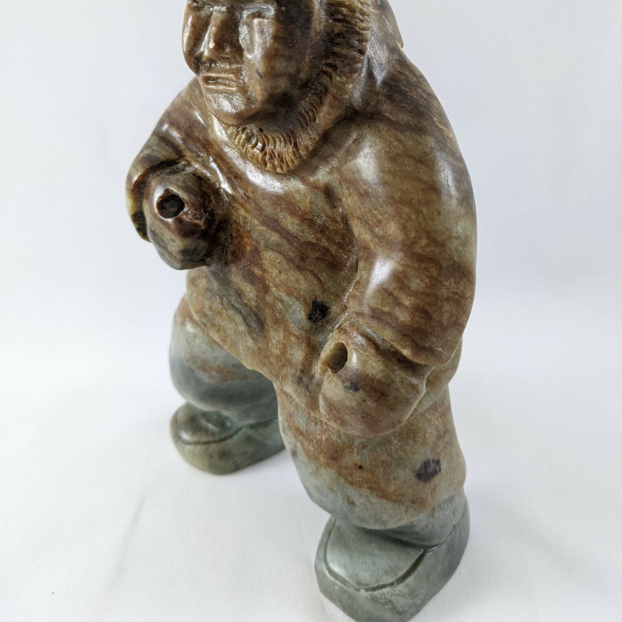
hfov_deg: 51.1
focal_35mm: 32
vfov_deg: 50.4
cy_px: 220
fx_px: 651
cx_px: 310
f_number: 1.73
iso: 121
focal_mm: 4.38
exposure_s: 1/120
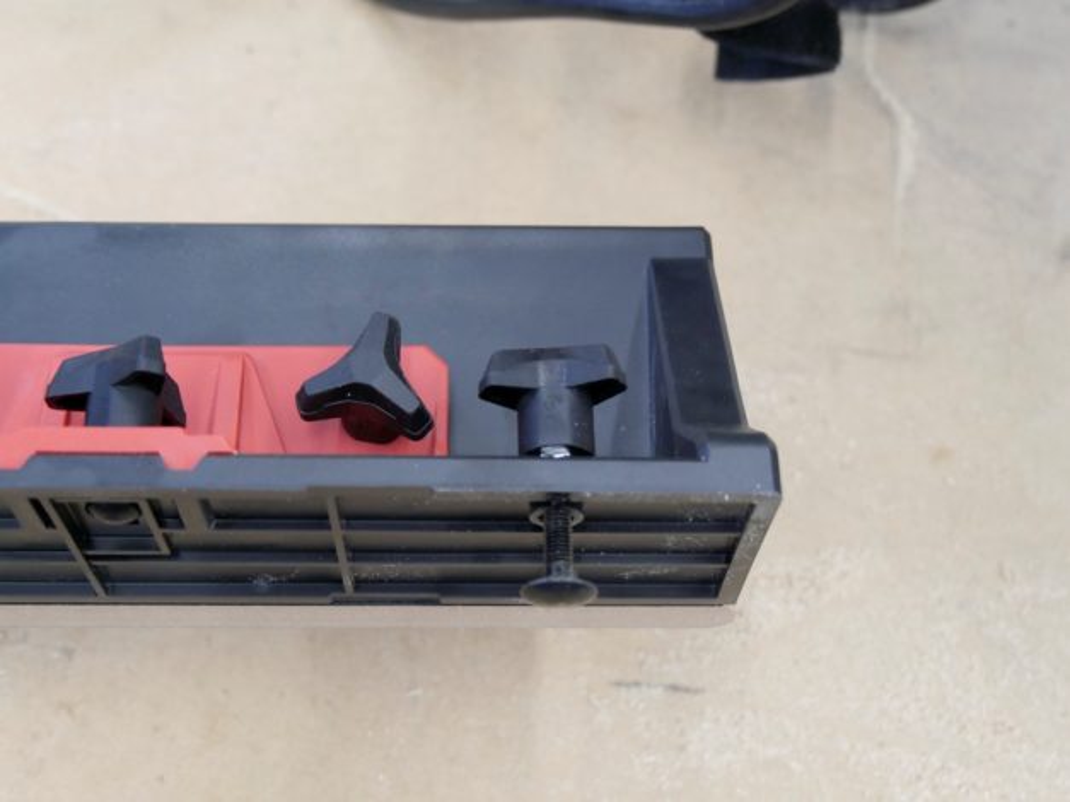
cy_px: 401
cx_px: 535
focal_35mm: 56
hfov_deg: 34.4
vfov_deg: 26.1
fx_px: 1731
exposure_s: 1/60
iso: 1600
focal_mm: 28
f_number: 4.3
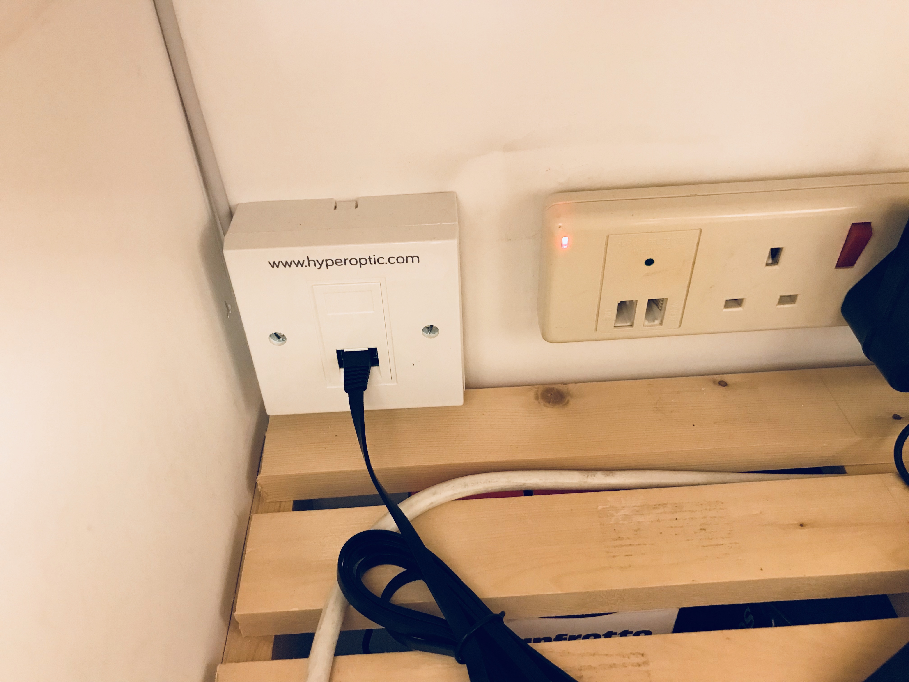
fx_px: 735
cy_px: 341
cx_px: 454
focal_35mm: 28
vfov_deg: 49.7
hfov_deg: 63.4
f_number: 1.8
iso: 100
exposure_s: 1/5
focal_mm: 3.99
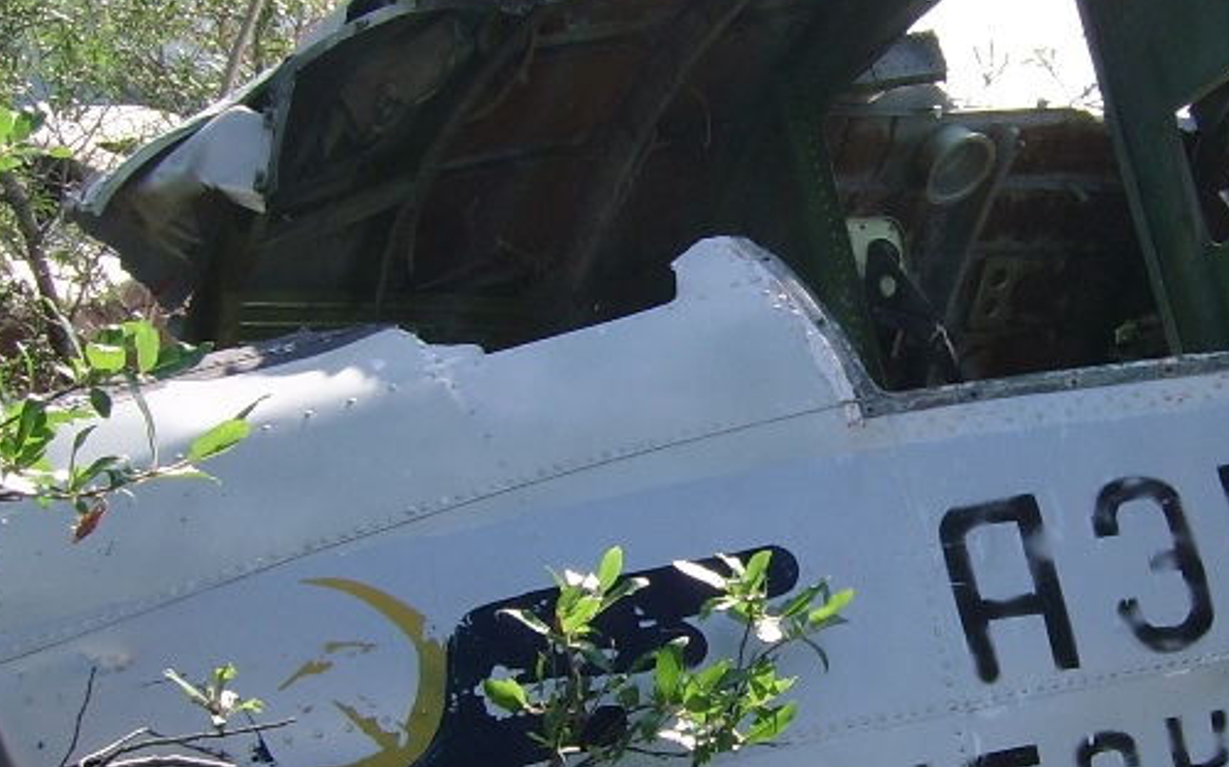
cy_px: 497
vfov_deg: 17.1
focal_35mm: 76
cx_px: 946
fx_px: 2544
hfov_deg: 26.7
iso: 50
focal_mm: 5.95
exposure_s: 1/192
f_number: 5.8
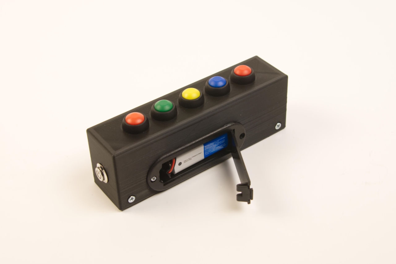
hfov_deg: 46.4
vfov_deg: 31.8
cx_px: 198
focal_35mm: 42
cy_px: 132
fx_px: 462
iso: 200
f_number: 4.5
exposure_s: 1/60
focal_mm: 28
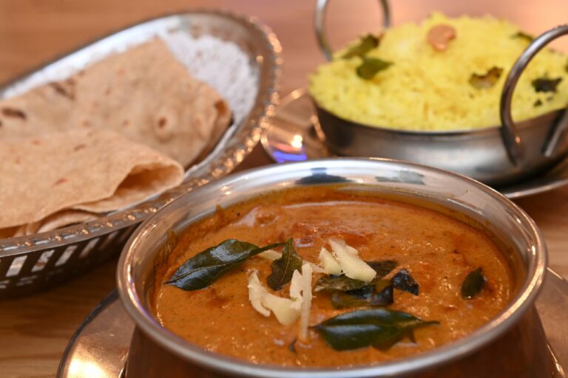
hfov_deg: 34.5
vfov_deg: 23.4
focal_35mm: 58
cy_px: 189
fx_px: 915
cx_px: 284
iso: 4000
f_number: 9
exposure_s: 1/40
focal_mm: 58
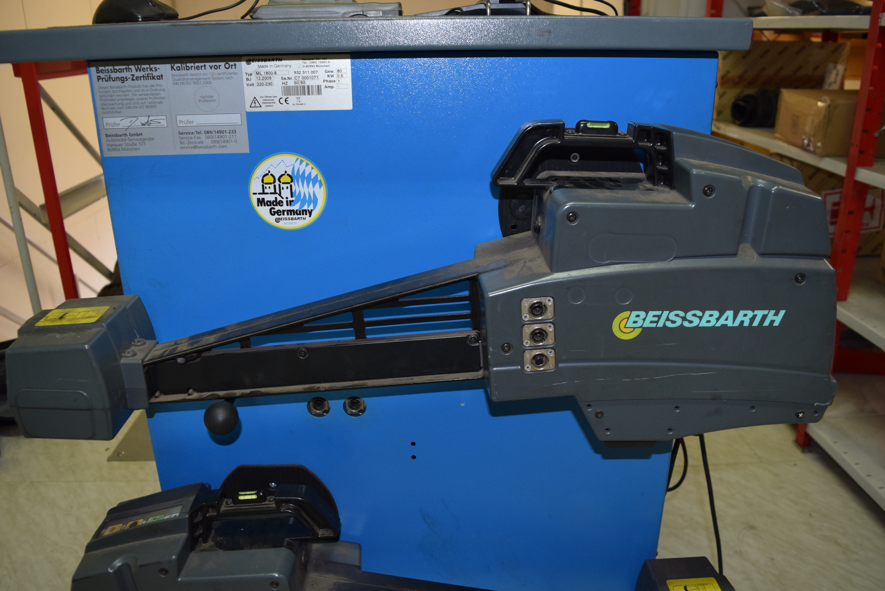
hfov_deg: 67.3
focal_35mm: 27
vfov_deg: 48.0
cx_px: 442
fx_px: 664
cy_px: 296
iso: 800
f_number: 5
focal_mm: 18
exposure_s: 1/100
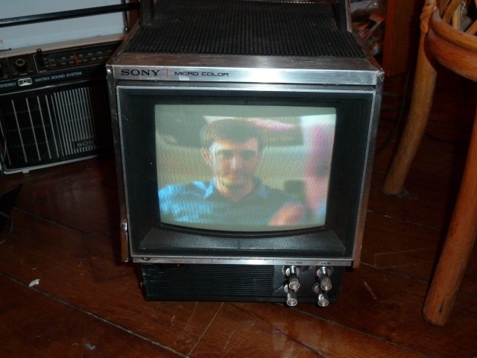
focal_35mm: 42
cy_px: 179
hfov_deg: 44.8
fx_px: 579
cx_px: 238
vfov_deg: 34.3
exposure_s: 1/30
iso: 400
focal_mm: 6.9
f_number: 3.7
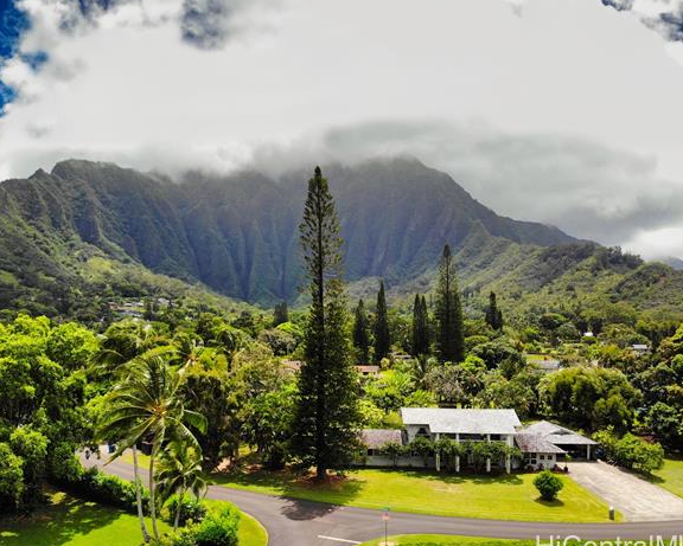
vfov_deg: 54.9
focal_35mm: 26
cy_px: 274
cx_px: 331
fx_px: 526
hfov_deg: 66.0
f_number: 2.8
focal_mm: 4.5
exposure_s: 1/997
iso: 100
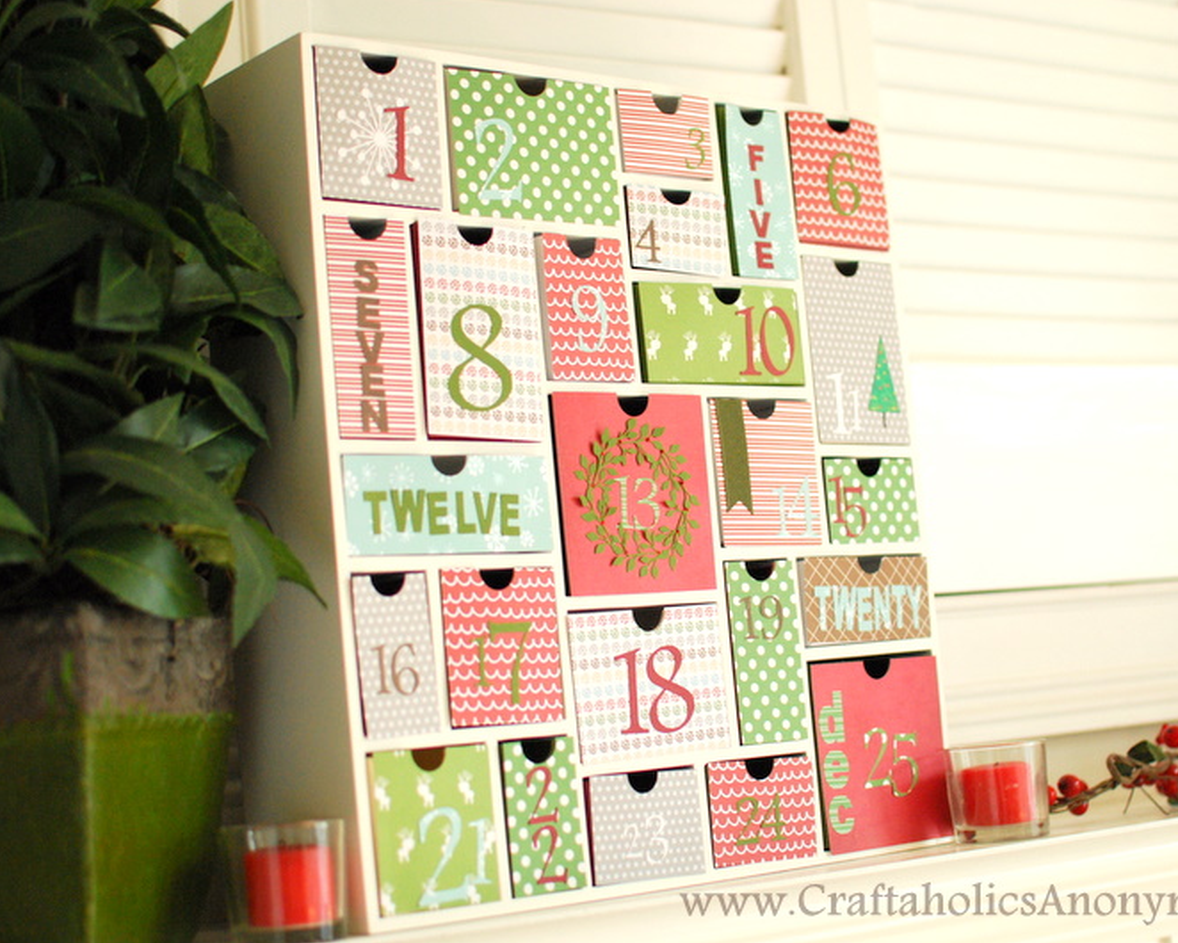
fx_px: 2077
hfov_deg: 31.6
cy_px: 469
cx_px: 651
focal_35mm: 60
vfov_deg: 25.6
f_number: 2.2
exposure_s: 1/50
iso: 800
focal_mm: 35
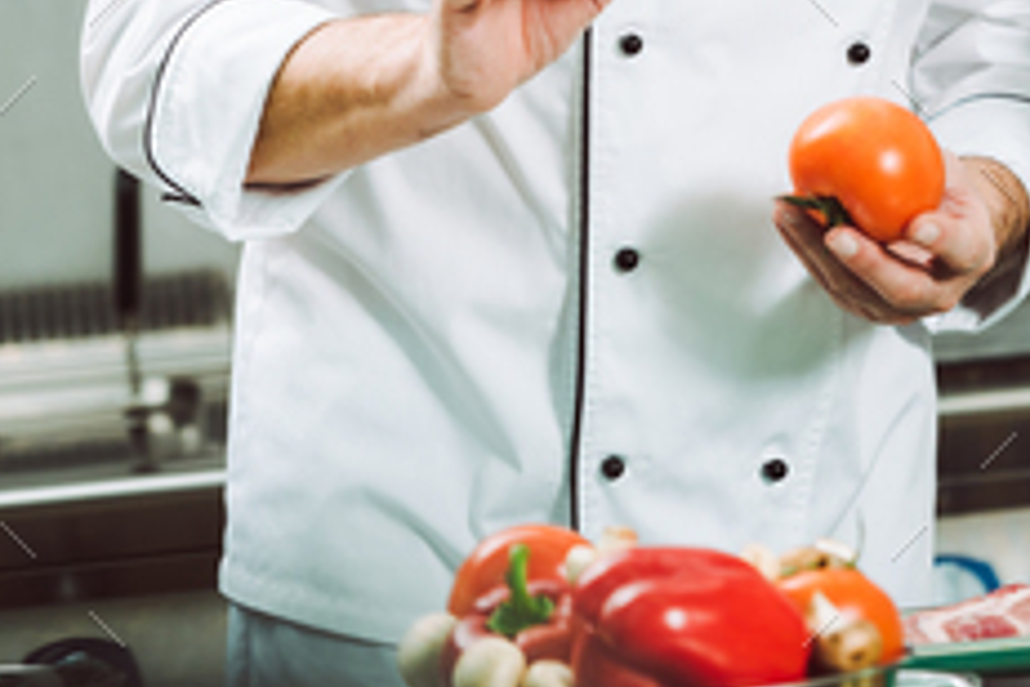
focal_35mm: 319
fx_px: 9126
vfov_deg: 4.3
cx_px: 1110
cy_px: -143
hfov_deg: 6.4
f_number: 3.5
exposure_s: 1/200
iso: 100
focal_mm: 125
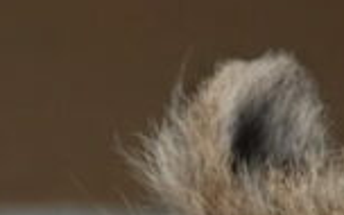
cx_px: 16
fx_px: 7913
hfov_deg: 2.5
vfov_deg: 1.5
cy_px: 764
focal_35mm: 844
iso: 250
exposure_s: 1/800
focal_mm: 44.93
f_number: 4
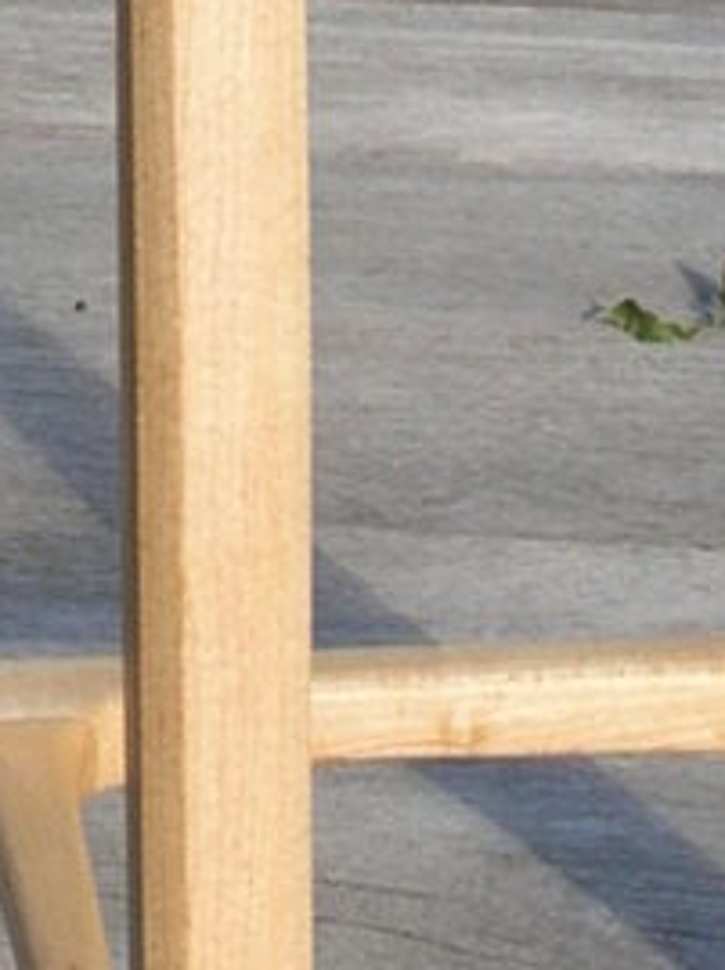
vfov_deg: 8.9
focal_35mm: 221
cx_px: 18
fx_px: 6186
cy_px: -206
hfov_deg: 6.7
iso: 50
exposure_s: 1/102
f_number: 3.8
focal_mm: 6.2
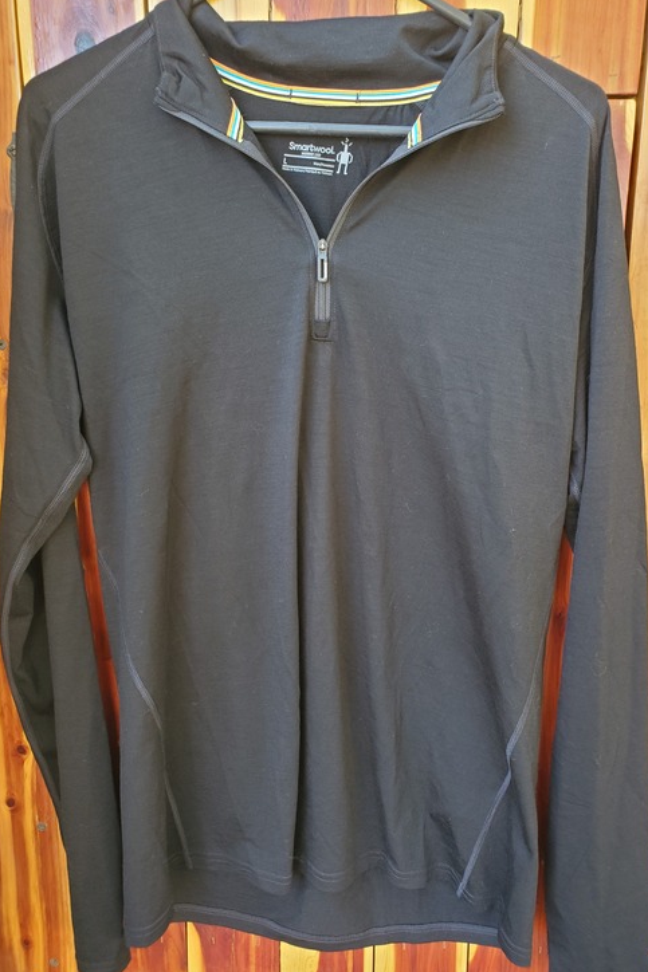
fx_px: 756
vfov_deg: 65.5
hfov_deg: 46.3
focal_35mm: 28
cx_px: 347
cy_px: 493
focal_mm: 4.3
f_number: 2.4
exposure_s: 1/40
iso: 200
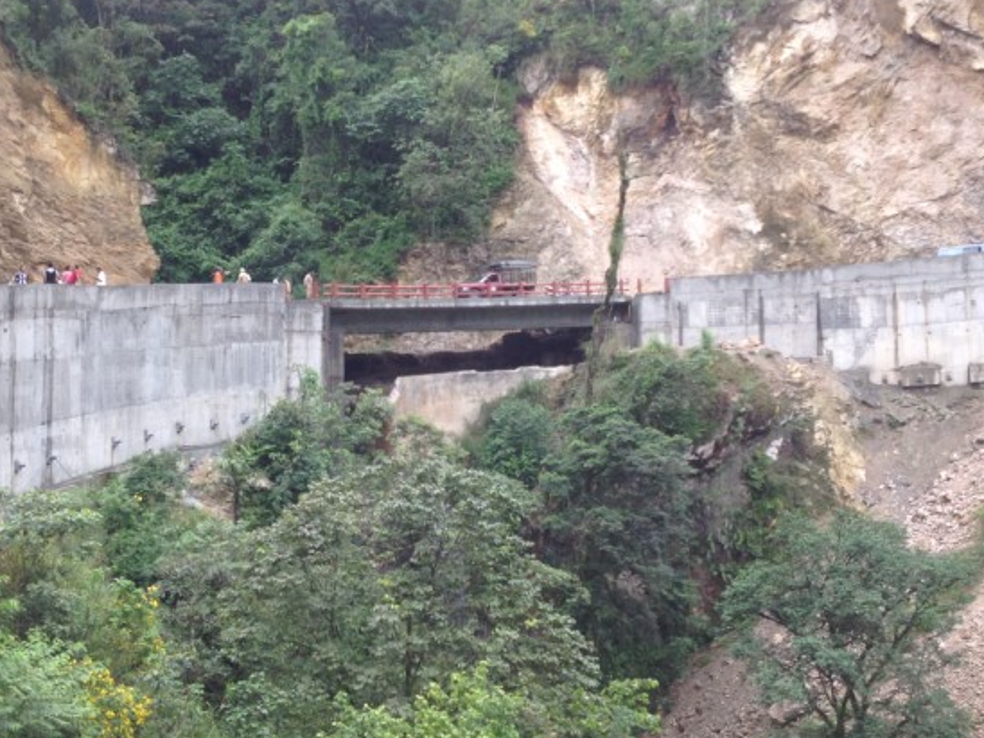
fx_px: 1450
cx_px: 435
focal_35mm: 51
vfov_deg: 28.6
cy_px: 341
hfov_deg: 37.4
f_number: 2.4
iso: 50
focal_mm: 4.28
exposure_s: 1/272
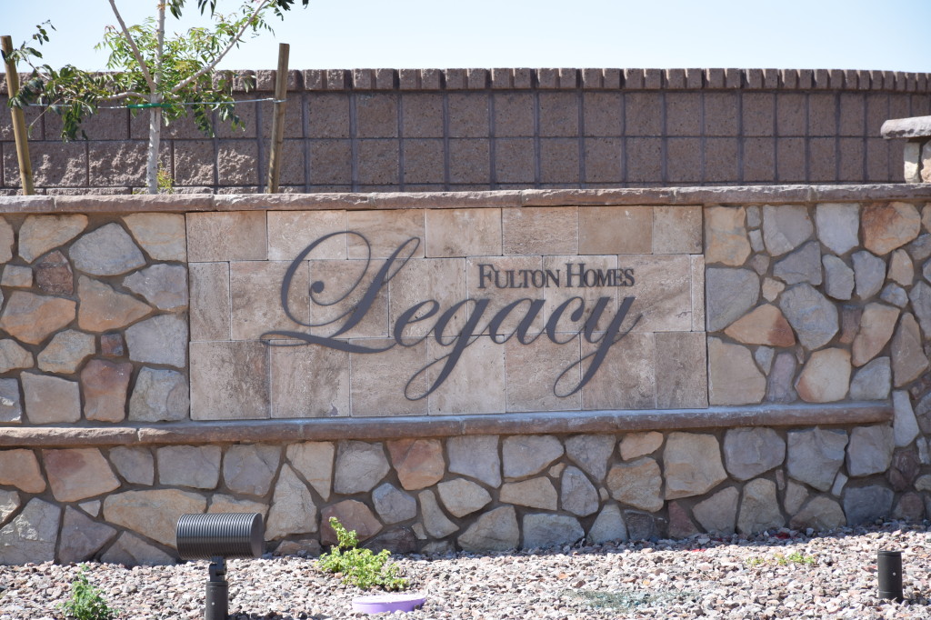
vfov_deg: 9.1
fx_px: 3878
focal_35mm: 150
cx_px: 466
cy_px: 310
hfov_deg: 13.7
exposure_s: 1/250
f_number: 8
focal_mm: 100
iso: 200
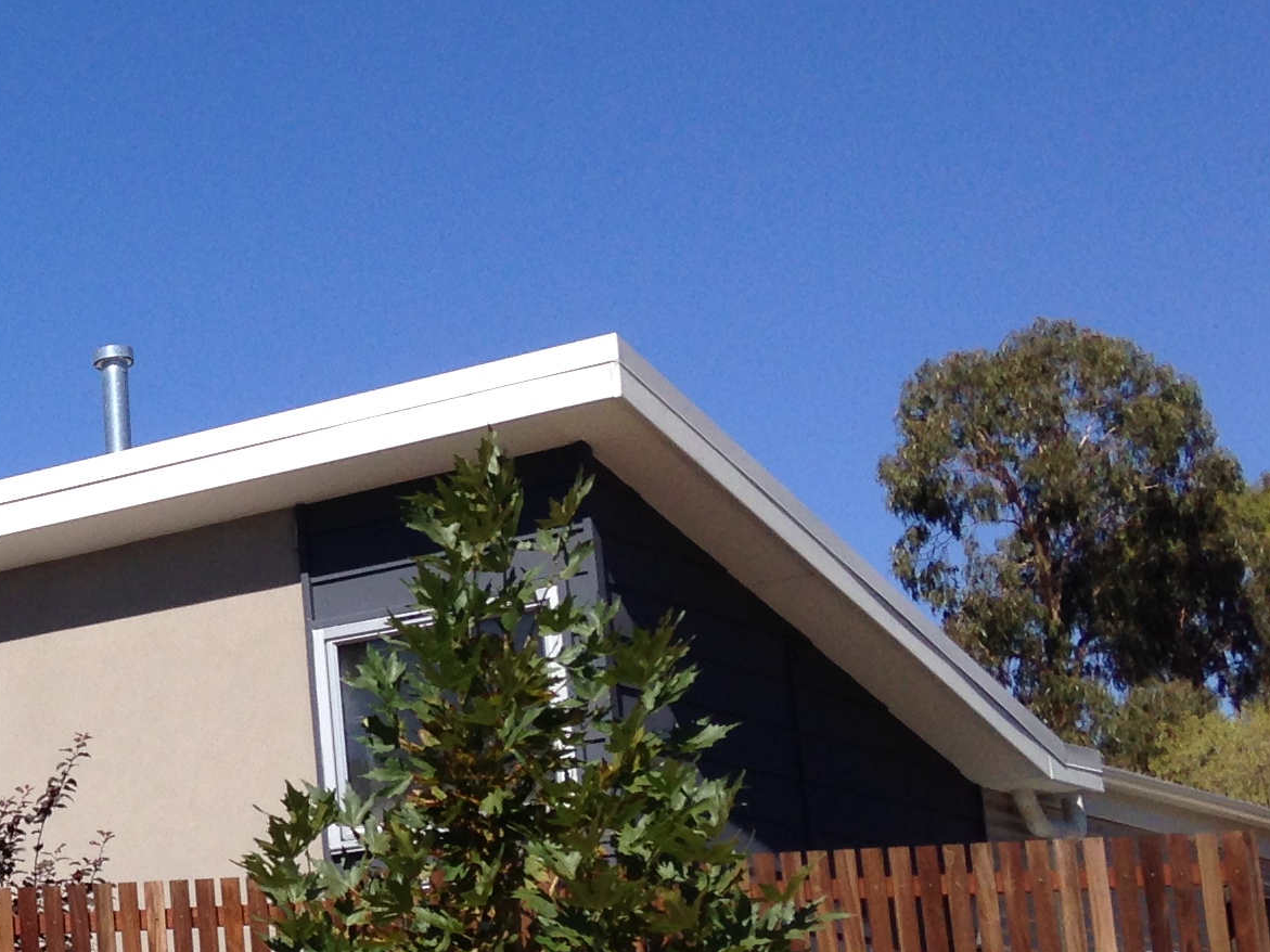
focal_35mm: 92
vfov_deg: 16.0
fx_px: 3375
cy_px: 667
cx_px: -389
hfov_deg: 19.6
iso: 50
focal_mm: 4.12
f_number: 2.4
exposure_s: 1/2008
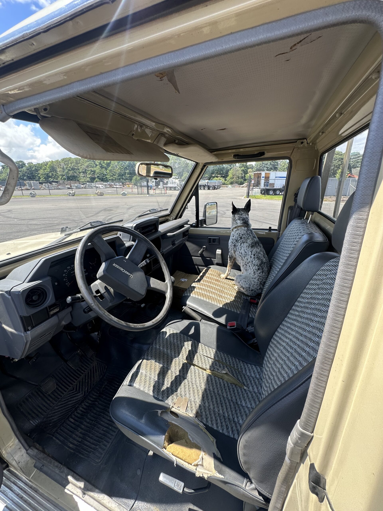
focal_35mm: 14
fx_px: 207
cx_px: 192
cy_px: 256
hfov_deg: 85.7
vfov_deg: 102.1
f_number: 2.2
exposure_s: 1/532
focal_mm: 2.22
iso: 40
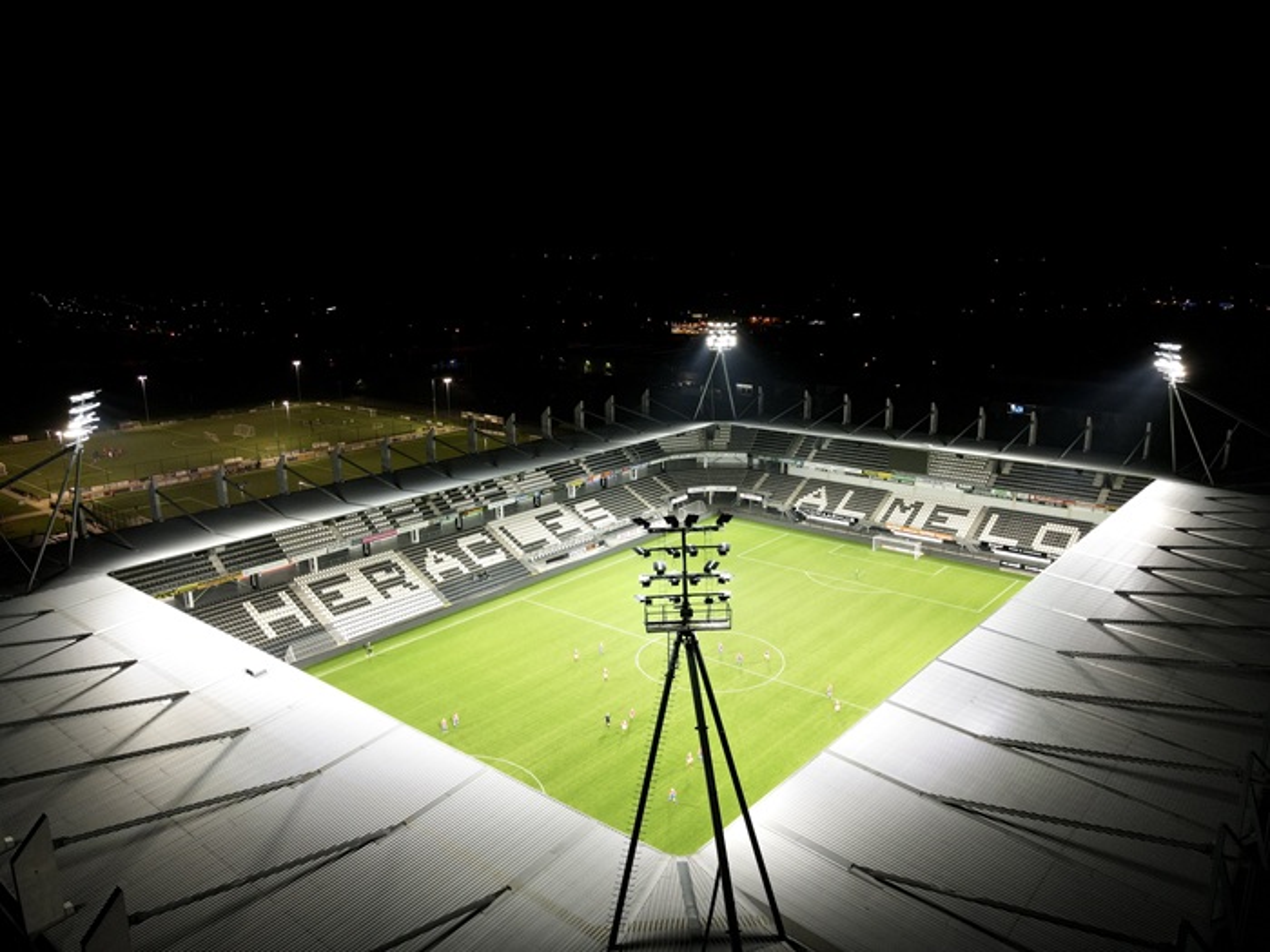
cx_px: 635
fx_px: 881
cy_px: 476
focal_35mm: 24
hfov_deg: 71.6
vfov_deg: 56.8
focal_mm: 4.5
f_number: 2.8
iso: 370
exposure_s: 1/15
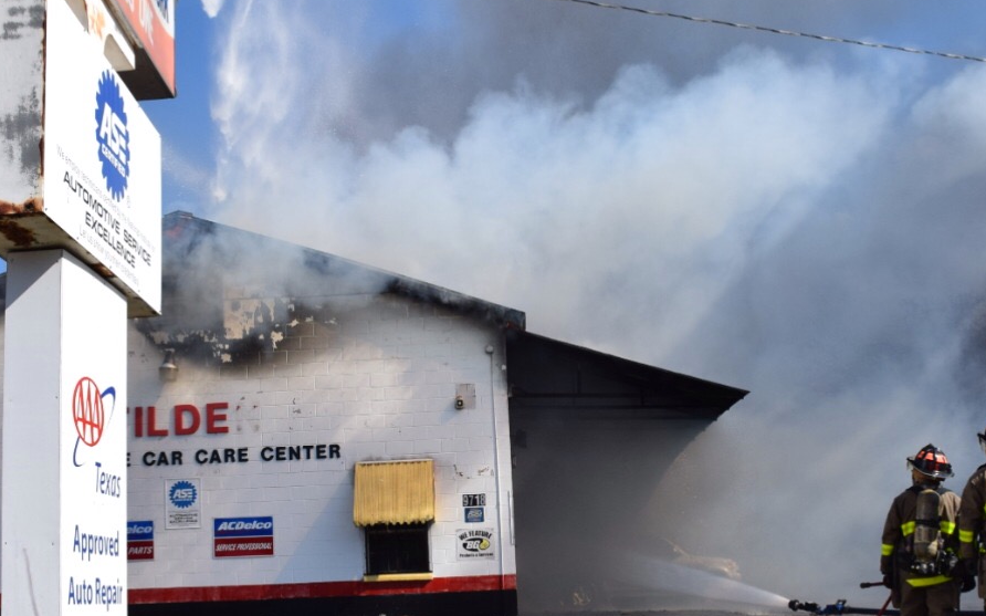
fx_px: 1343
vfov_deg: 25.8
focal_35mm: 50
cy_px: 351
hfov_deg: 40.3
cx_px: 483
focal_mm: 18
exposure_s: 1/2000
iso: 400
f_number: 7.1
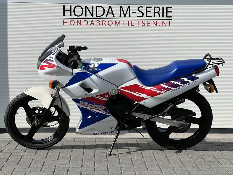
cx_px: 116
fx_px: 518
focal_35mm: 77
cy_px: 88
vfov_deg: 19.1
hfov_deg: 25.3
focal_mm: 9
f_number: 2.8
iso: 32
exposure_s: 1/1014
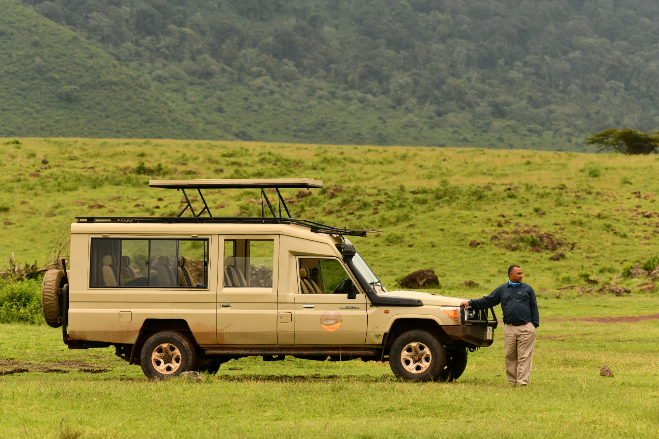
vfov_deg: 5.7
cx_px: 330
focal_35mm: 240
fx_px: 4393
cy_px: 220
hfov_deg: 8.6
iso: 800
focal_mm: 240
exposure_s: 1/1600
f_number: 8
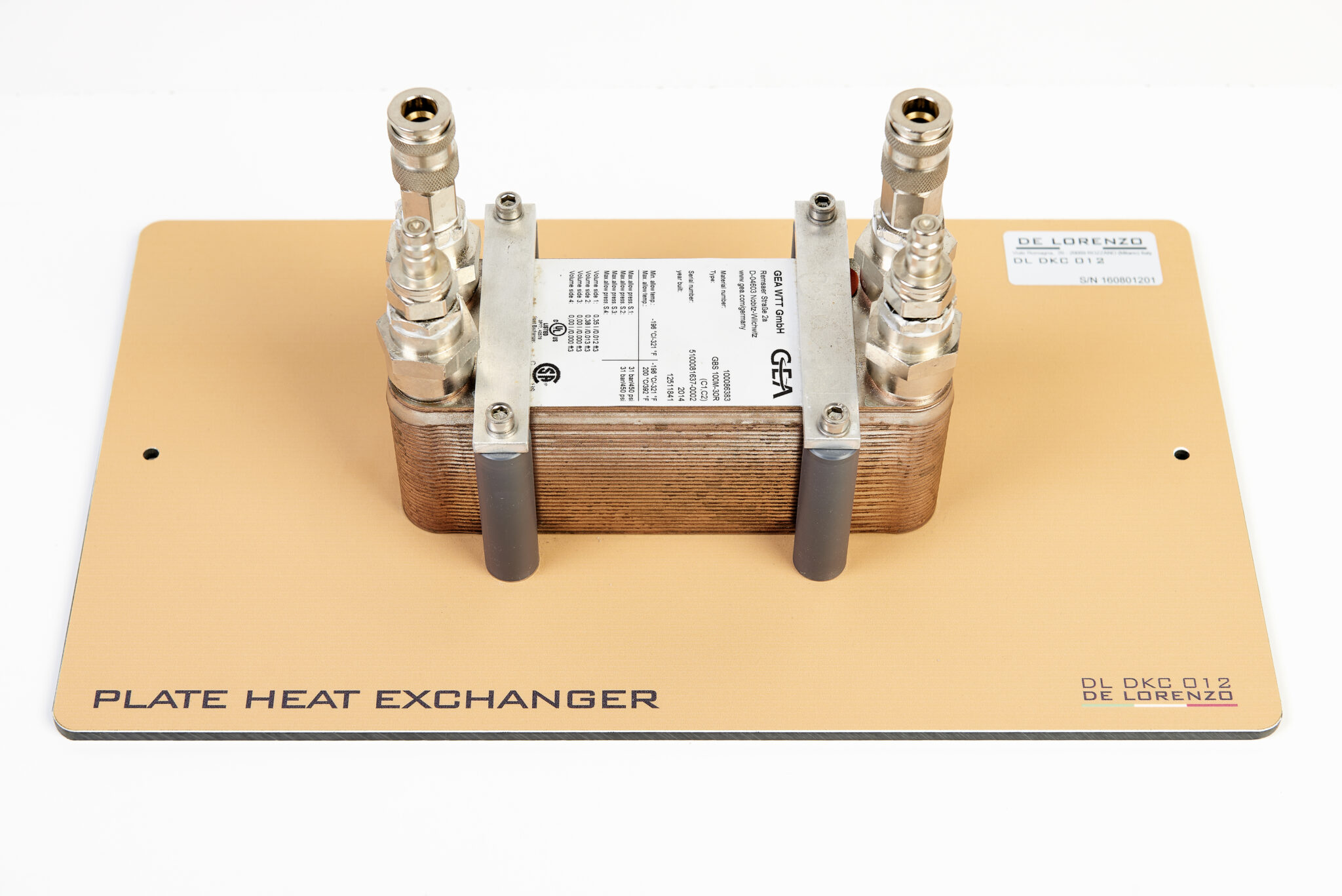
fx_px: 2163
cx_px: 671
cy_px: 448
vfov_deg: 23.4
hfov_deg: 34.5
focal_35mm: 58
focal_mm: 58
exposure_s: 1/200
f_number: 8
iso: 100
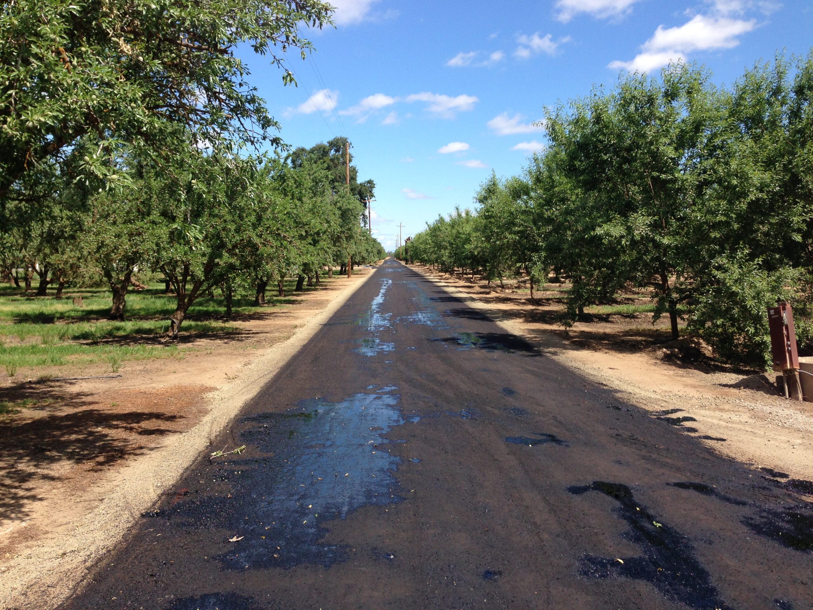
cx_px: 406
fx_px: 775
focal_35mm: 33
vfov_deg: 42.9
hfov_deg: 55.4
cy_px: 305
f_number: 2.4
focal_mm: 4.12
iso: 50
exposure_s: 1/1232
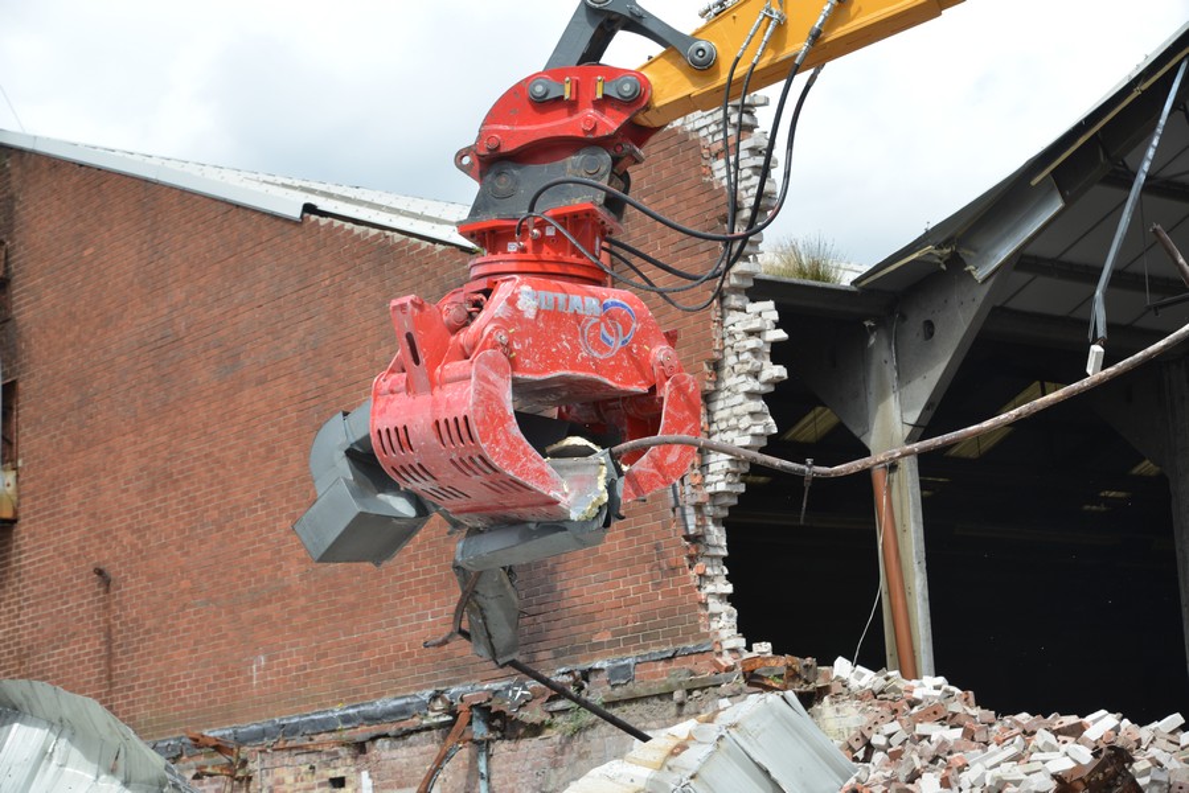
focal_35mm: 75
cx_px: 594
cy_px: 396
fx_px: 2478
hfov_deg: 27.0
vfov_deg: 18.2
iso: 250
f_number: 8
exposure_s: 1/250
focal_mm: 75
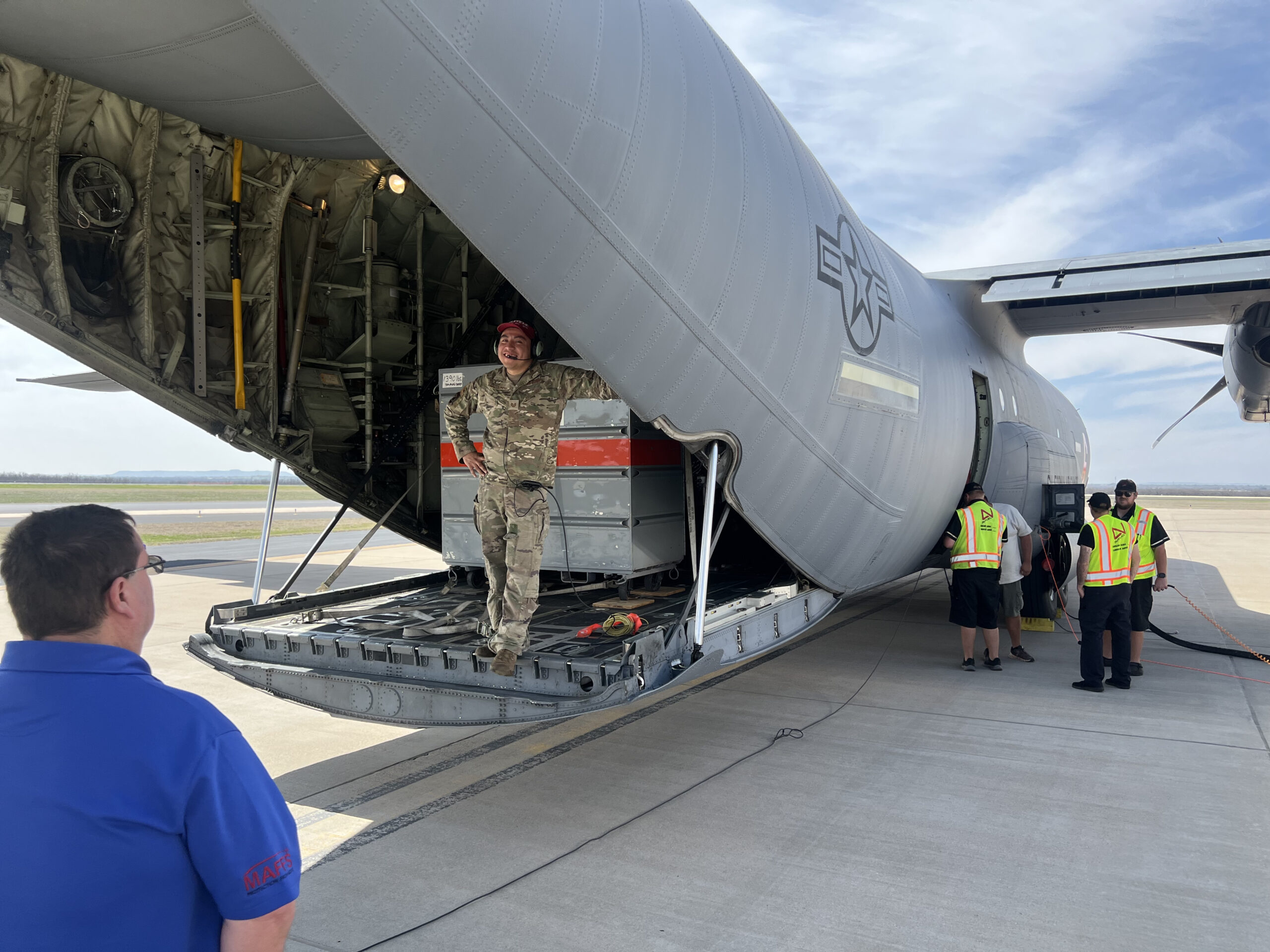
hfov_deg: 67.3
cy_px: 476
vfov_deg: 53.1
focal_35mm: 26
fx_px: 954
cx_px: 635
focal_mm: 5.7
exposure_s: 1/2299
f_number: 1.5
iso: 50
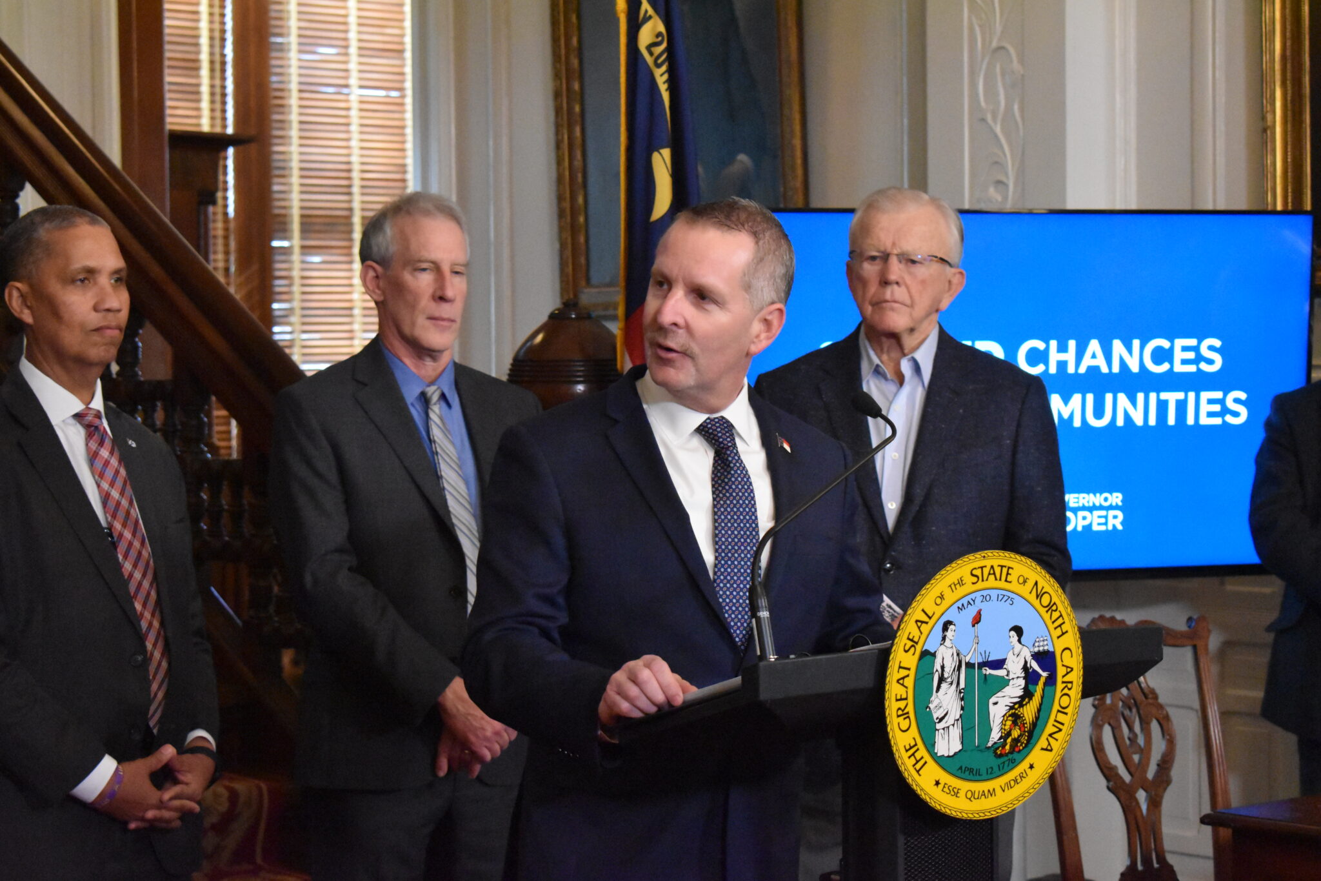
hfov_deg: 24.6
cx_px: 660
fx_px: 3027
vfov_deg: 16.6
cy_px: 440
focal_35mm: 82
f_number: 5.6
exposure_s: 1/125
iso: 9000
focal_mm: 55
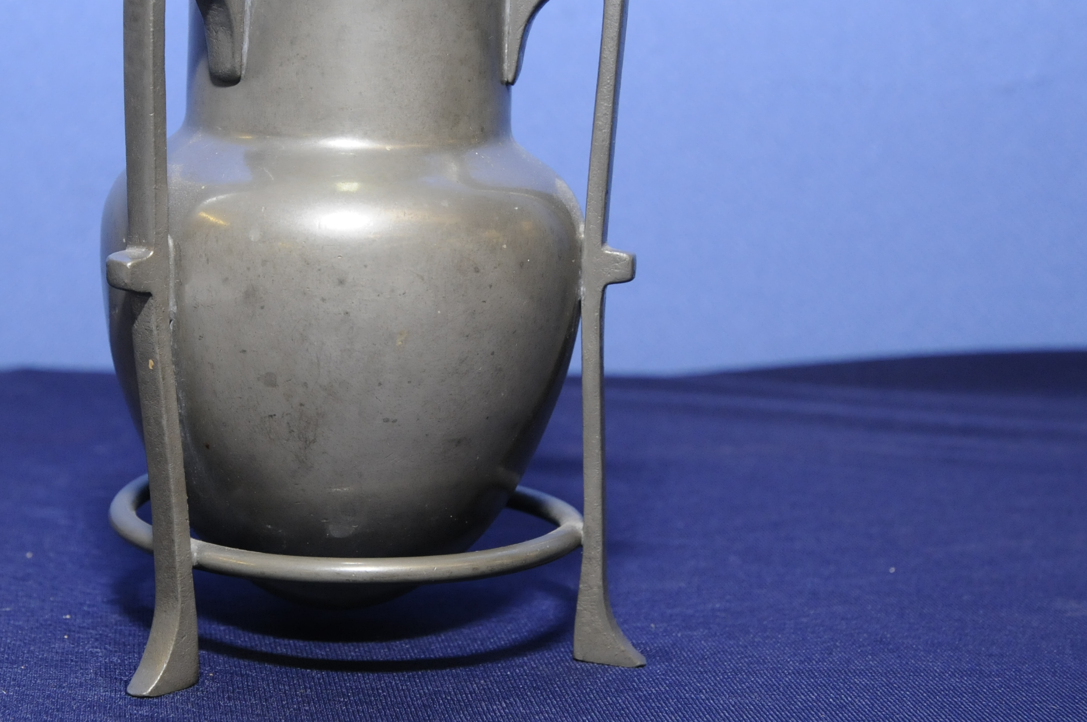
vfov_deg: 18.7
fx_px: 2192
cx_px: 389
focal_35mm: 73
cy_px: 336
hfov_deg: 27.7
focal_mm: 35
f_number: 7.1
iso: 1000
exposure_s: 1/60
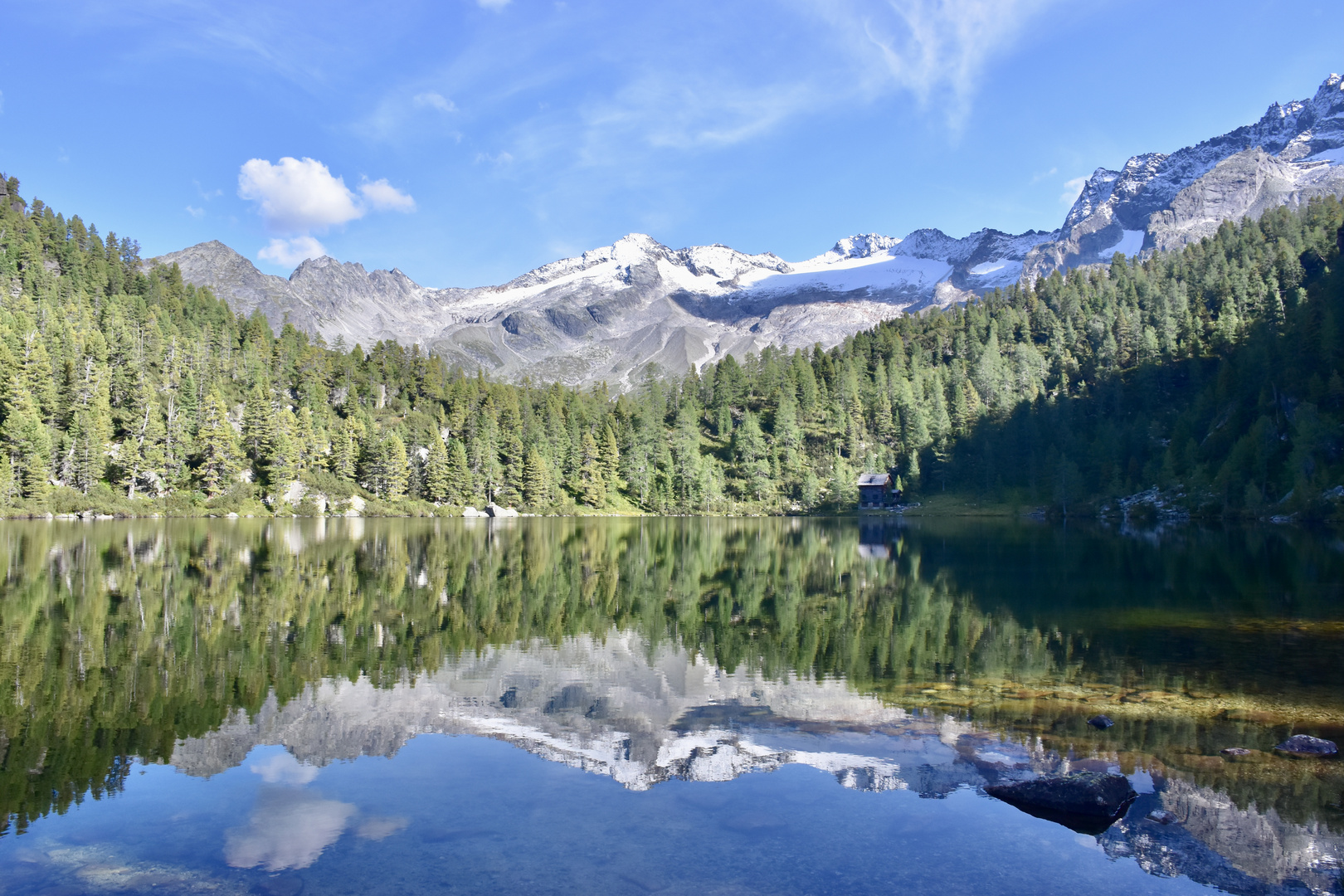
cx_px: 672
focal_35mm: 27
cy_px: 448
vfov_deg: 47.9
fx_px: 1008
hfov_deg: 67.4
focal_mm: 18
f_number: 9
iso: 400
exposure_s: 1/160
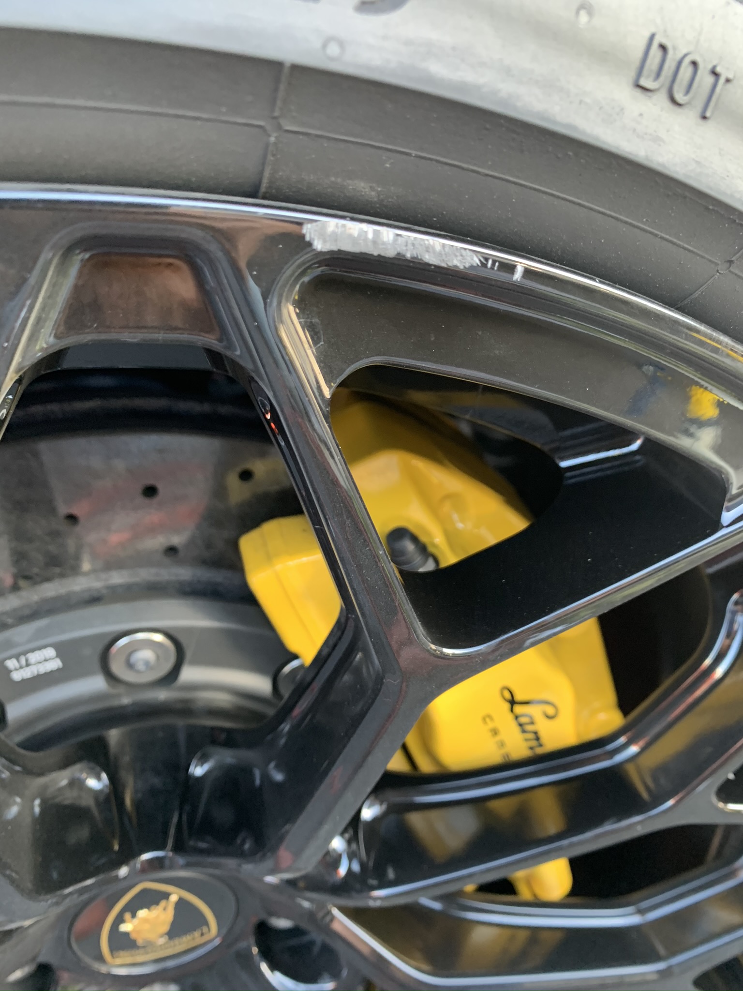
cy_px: 496
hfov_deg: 53.1
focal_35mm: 26
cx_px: 372
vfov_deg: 67.3
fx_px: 744
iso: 200
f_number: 1.8
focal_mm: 4.25
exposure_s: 1/60
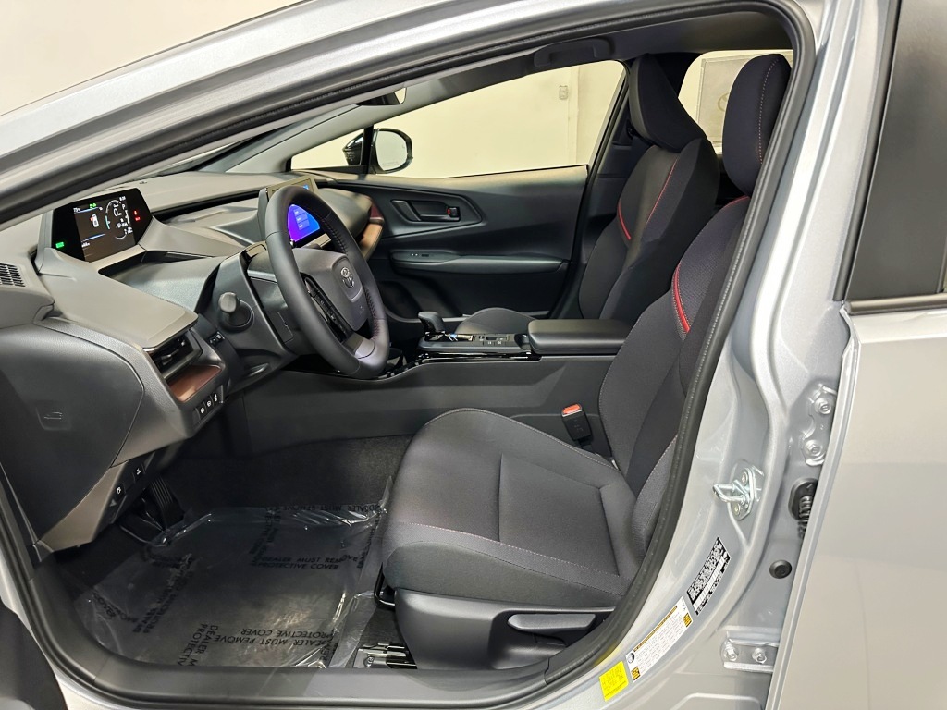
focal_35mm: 24
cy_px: 355
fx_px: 657
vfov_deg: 56.8
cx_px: 474
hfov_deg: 71.6
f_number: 1.78
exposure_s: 1/40
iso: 640
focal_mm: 6.86
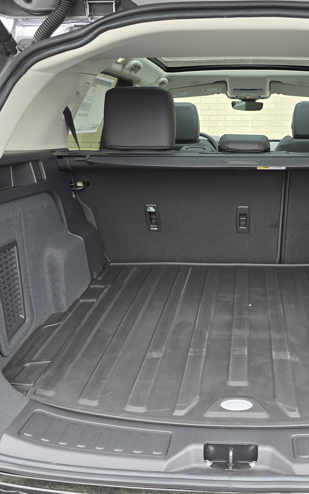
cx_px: 238
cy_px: 247
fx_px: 445
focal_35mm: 33
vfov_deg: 58.1
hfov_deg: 37.2
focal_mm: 6.3
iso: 80
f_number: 1.7
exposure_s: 1/180
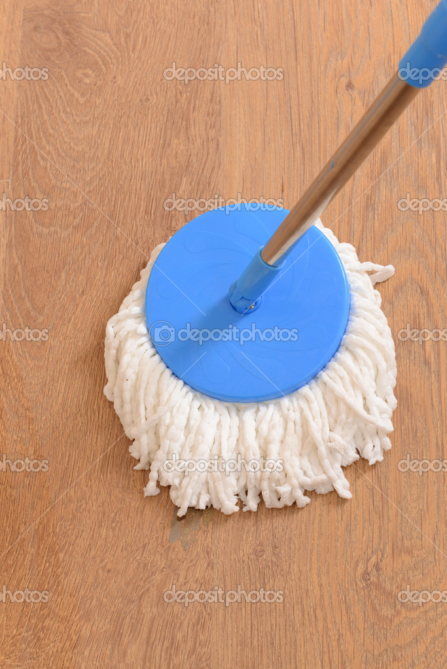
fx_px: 1153
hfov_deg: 21.9
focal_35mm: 62
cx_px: 224
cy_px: 334
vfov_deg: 32.4
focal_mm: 62
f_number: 9
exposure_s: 1/160
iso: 200
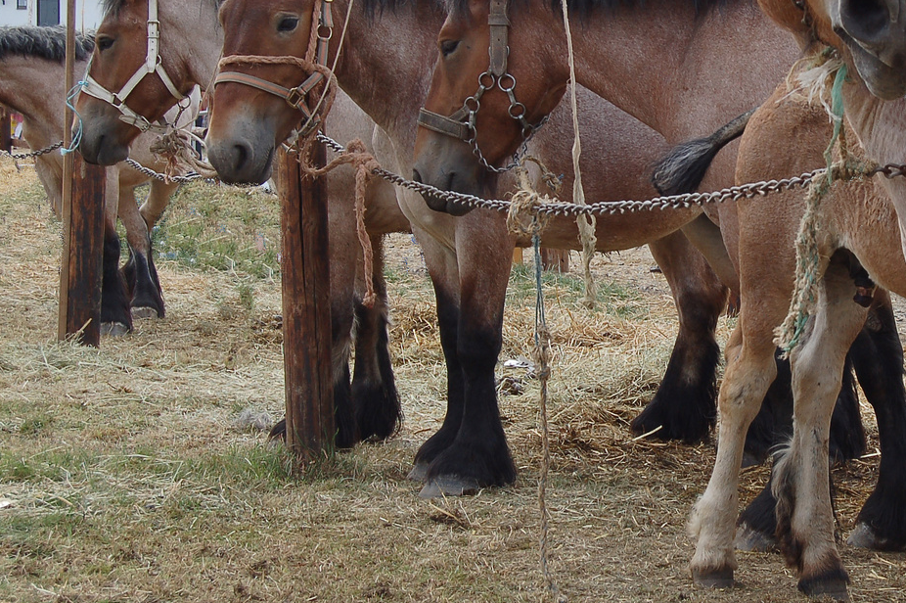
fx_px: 2515
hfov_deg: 20.2
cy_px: 174
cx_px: 711
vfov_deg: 13.6
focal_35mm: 100
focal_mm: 38
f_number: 7.1
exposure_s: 1/200
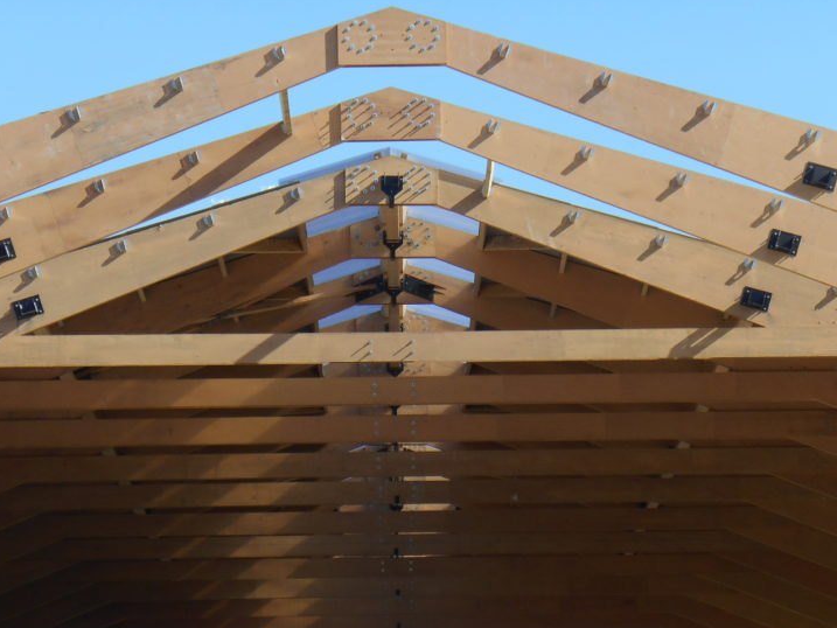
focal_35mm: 231
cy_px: 341
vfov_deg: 6.4
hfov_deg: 8.6
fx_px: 5586
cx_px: 398
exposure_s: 1/250
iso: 80
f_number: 5.7
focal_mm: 24.7
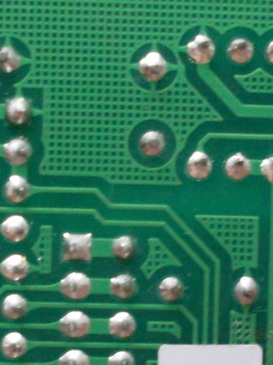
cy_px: 295
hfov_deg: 10.3
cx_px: 82
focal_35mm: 144
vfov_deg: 13.6
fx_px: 1515
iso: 200
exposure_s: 1/45
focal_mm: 6.3
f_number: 2.8
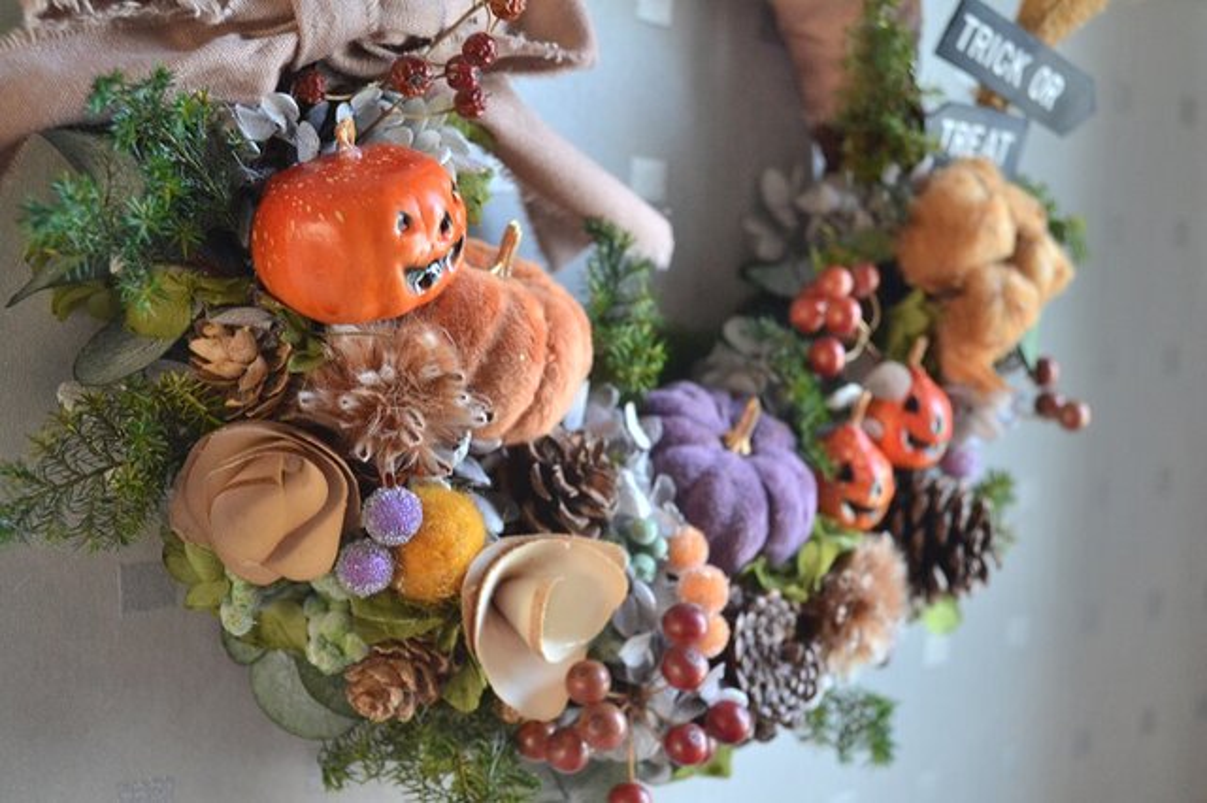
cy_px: 402
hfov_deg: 43.6
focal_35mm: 45
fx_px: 1508
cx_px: 604
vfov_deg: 29.8
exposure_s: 1/15
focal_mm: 30
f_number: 4.5
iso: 1100
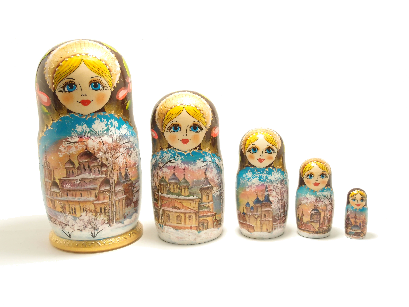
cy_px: 154
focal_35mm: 46
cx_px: 204
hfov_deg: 41.2
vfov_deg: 31.5
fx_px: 544
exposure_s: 1/100
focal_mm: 9.87
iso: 200
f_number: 2
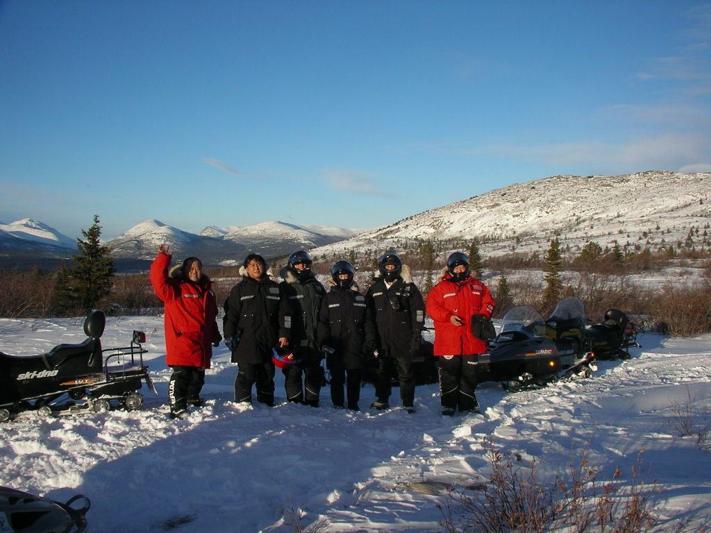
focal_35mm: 37
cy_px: 266
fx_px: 760
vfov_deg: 38.7
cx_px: 356
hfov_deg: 50.1
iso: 50
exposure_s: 1/250
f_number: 6.9
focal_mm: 5.7
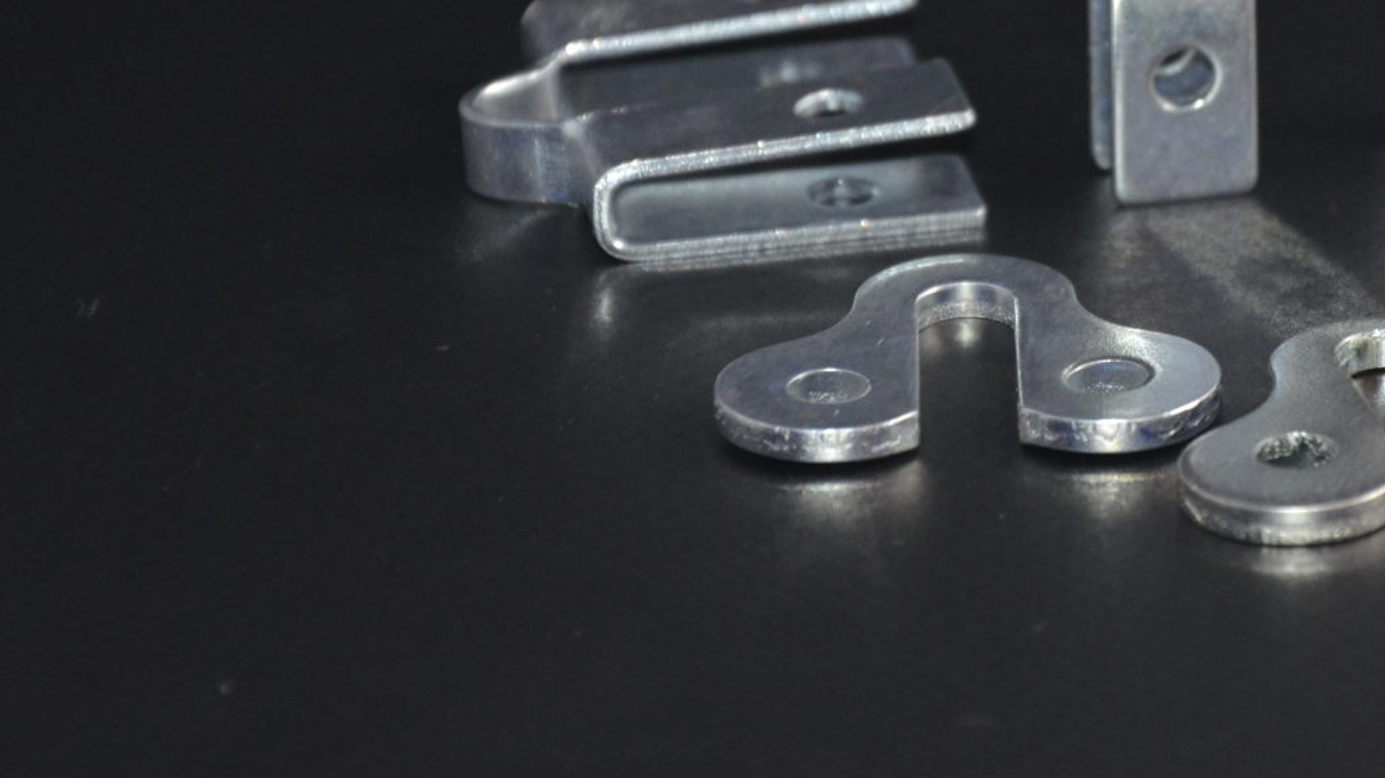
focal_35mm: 329
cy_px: 111
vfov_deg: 3.7
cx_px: 1232
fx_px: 12081
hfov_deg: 6.5
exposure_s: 1/60
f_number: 5.6
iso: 800
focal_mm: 105
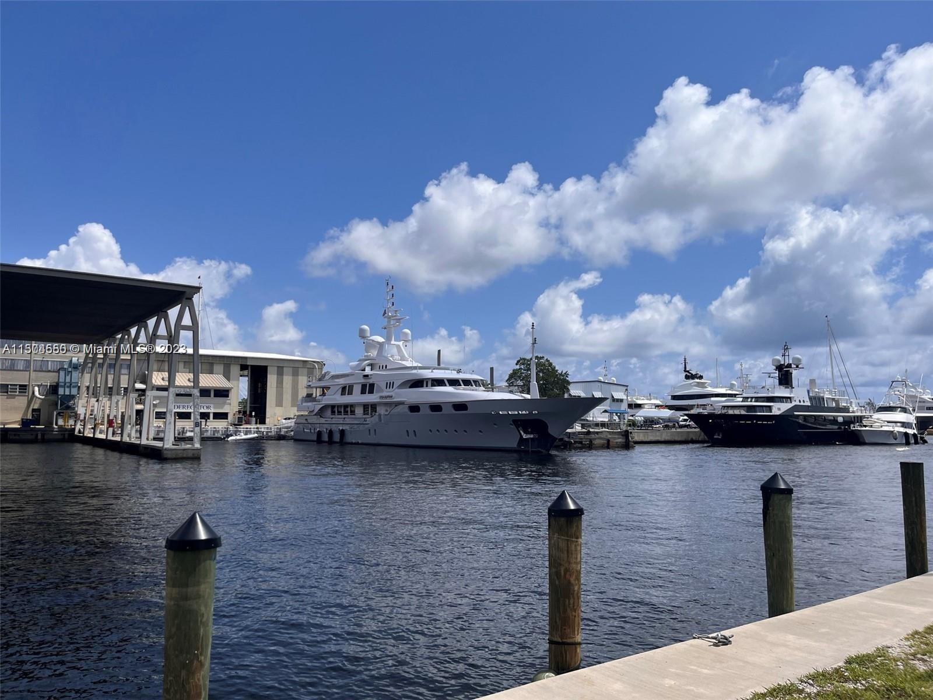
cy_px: 350
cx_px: 466
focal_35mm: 26
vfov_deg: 53.1
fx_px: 701
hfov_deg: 67.3
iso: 50
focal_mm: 5.1
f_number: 1.6
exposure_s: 1/7353
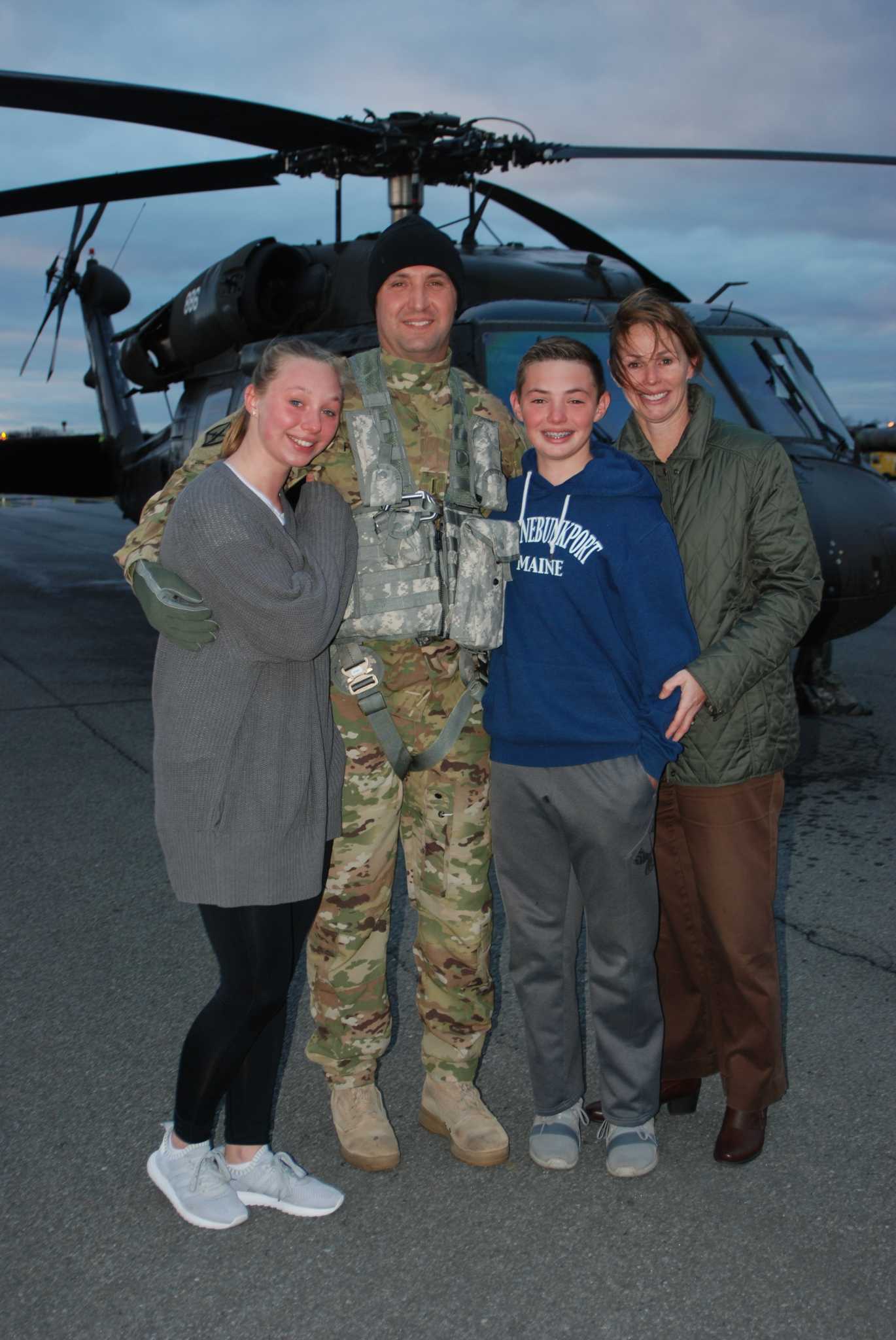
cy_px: 670
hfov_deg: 32.0
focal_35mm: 42
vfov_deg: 46.4
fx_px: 1564
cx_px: 448
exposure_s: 1/60
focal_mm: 28
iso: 200
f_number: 3.5
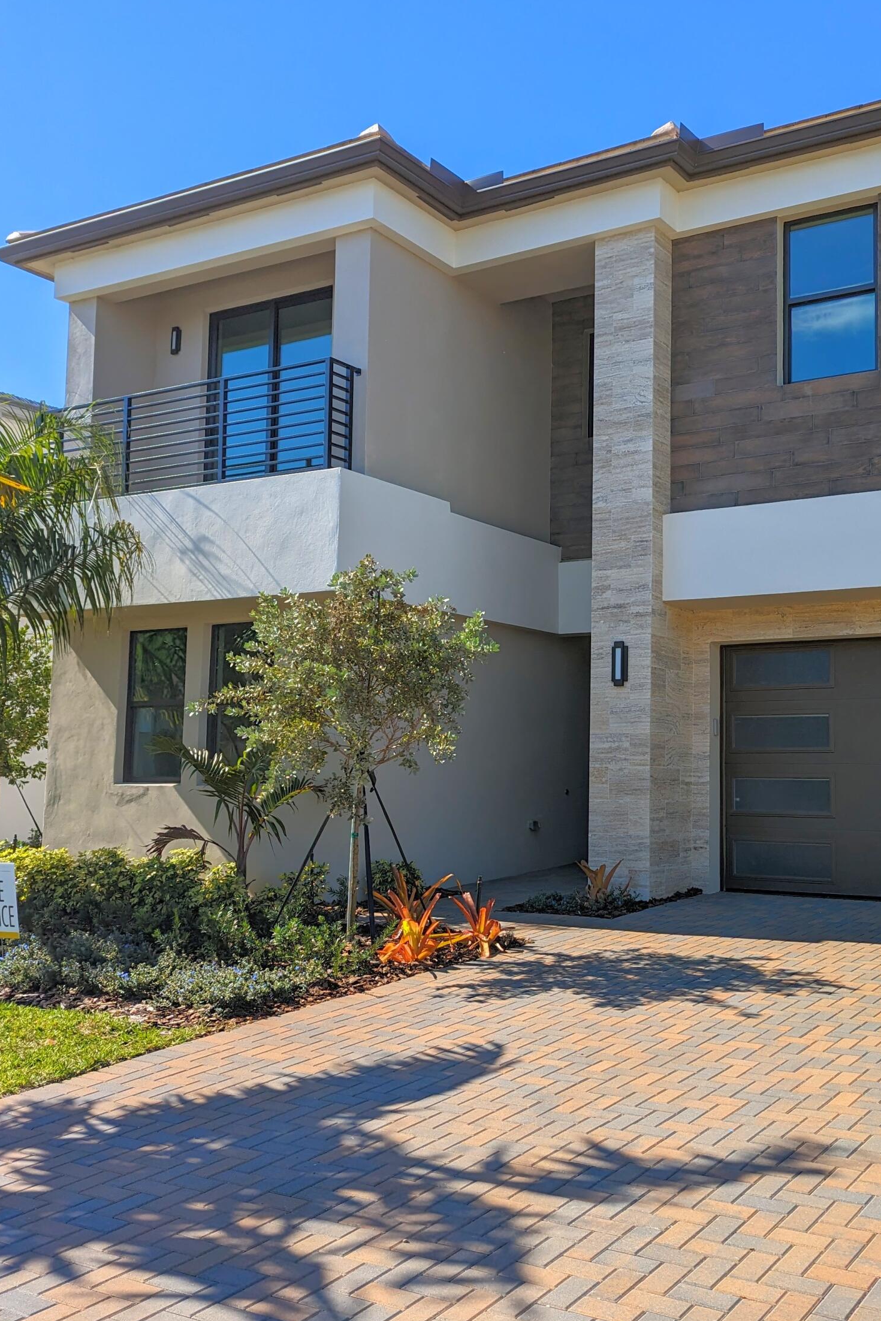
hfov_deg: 37.9
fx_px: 1248
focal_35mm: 34
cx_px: 656
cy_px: 661
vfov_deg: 55.8
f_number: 1.85
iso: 47
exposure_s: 1/1795
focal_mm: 6.81
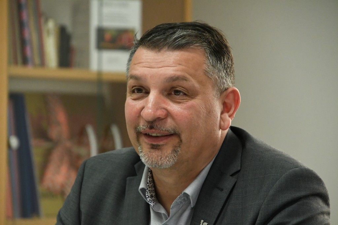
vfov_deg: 4.6
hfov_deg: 6.9
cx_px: 169
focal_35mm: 300
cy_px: 112
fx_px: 2817
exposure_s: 1/400
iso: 6400
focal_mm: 200
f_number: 5.6
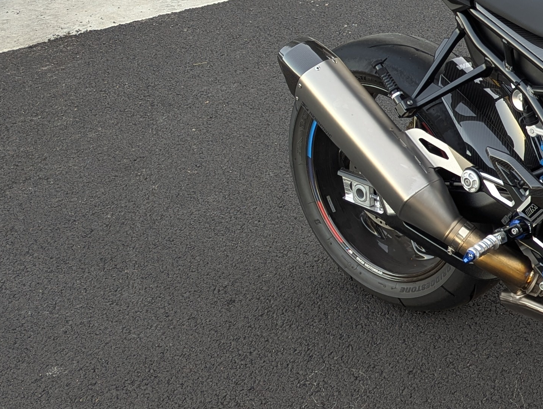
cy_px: 198
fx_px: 1068
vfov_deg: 21.7
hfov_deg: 24.9
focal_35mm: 68
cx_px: 699
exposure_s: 1/23.8
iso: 47
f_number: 1.85
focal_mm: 6.81
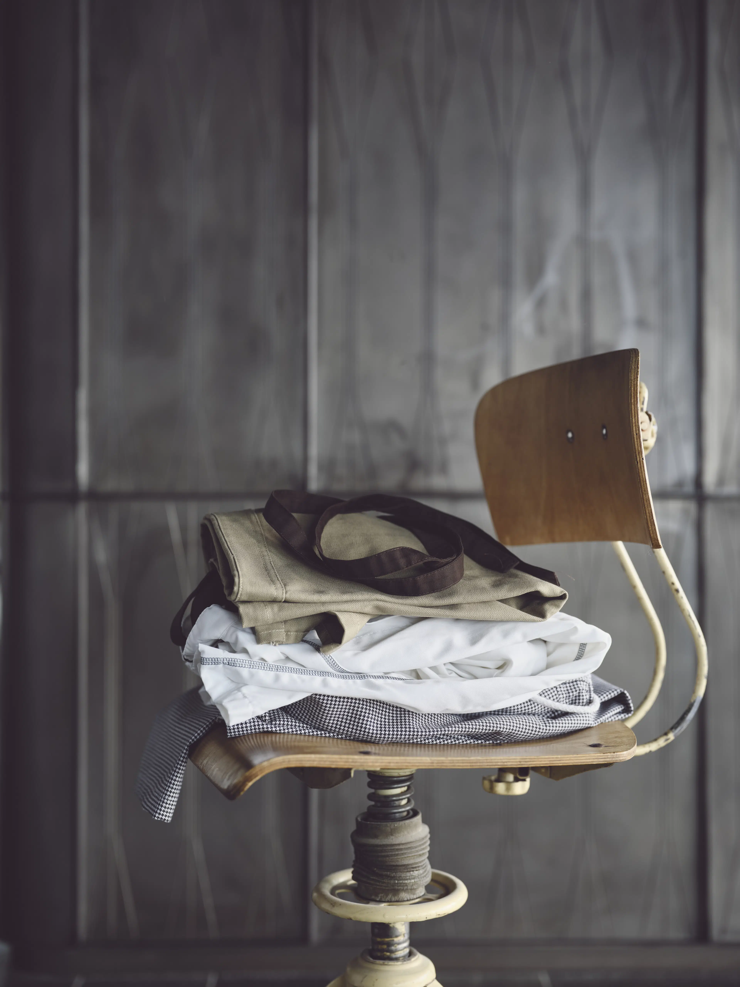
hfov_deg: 32.9
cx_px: 370
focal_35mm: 44
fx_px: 1254
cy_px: 494
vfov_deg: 42.9
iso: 640
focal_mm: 55
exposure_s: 1/100
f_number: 2.8
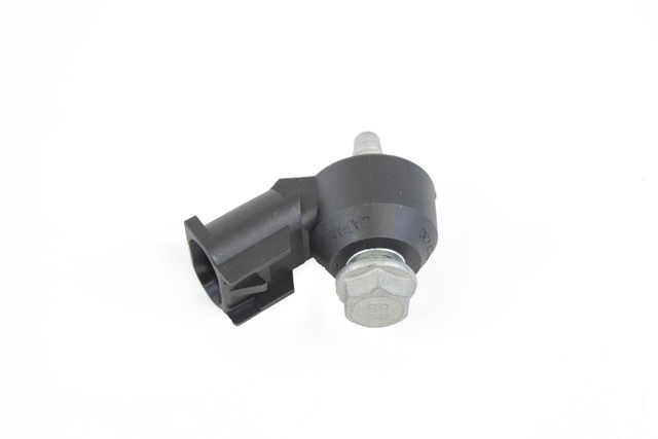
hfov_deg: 24.6
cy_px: 220
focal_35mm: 82
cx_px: 329
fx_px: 1508
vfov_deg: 16.6
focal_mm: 55
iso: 5000
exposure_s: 1/60
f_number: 5.6
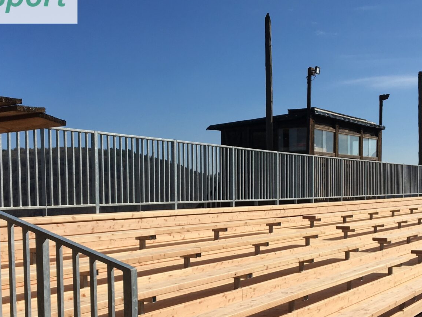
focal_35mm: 52
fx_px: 634
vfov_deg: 27.8
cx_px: 217
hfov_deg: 36.8
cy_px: 223
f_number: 2.2
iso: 25
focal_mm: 4.15
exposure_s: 1/3344
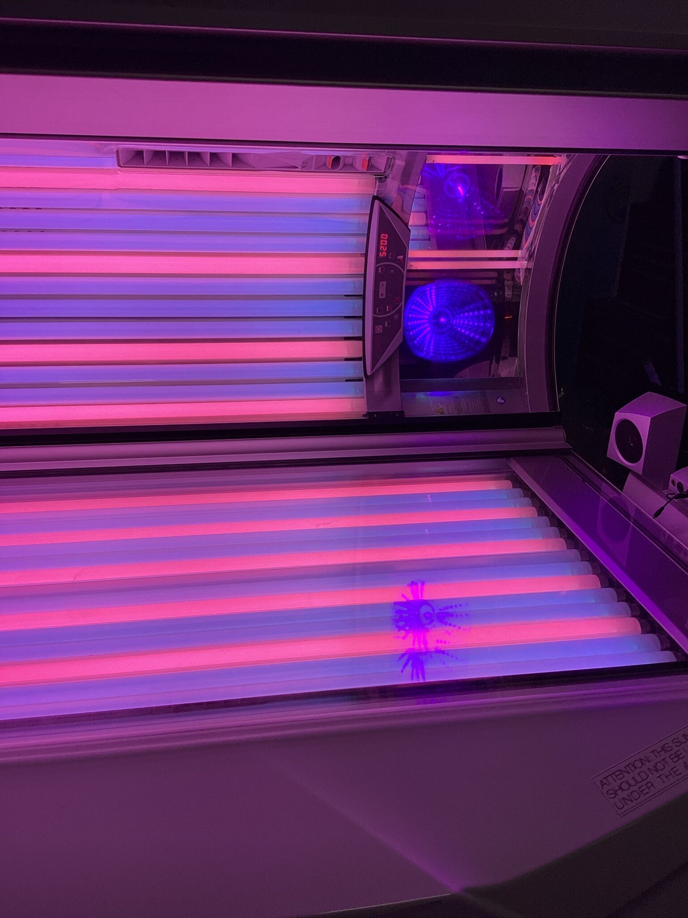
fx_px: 822
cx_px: 344
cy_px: 459
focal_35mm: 31
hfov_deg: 45.4
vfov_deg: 58.4
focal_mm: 3.3
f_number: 2.4
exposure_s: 1/791
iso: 25
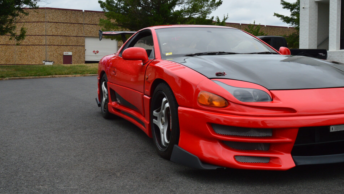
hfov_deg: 48.3
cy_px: 83
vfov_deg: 28.3
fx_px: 383
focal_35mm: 42
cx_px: 179
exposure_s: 1/400
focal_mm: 20
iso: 400
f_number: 11
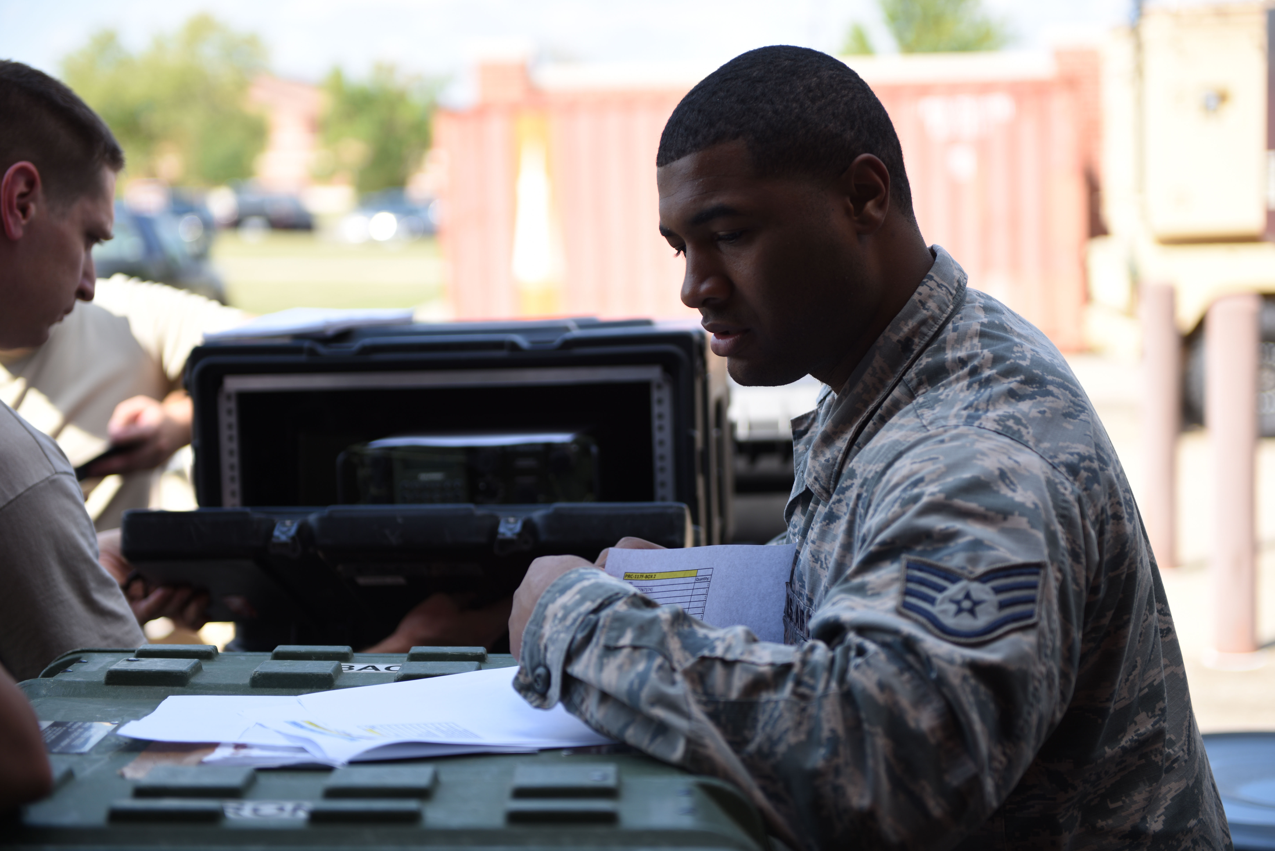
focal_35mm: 70
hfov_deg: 28.8
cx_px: 638
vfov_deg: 19.5
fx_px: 2480
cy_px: 426
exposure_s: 1/320
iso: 64
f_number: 2.8
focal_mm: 70
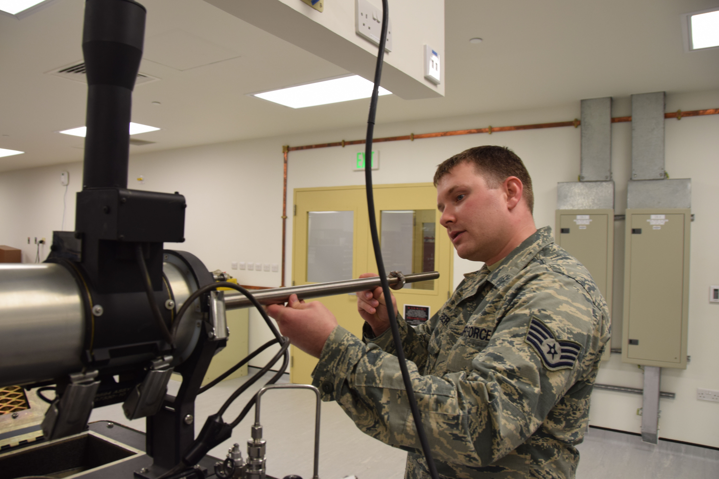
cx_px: 360
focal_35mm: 27
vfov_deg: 47.9
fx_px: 539
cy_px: 240
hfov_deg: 67.4
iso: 400
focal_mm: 18
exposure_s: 1/100
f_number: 5
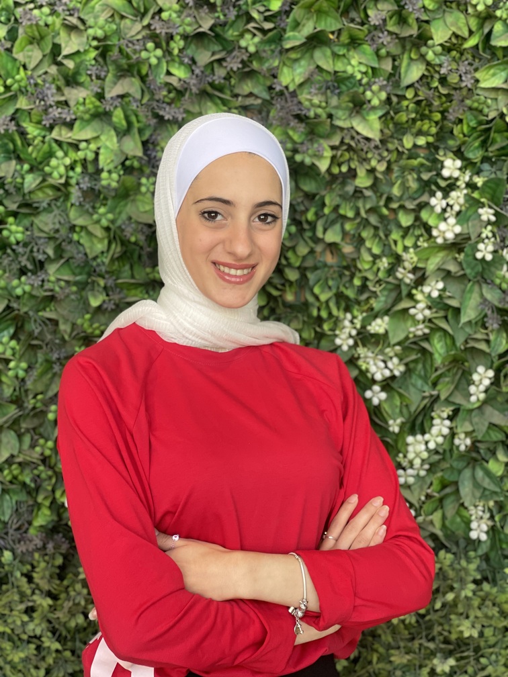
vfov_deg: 30.3
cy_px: 338
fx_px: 1252
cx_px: 254
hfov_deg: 22.9
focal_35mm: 64
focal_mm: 7.5
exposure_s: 1/121
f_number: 2.2
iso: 100
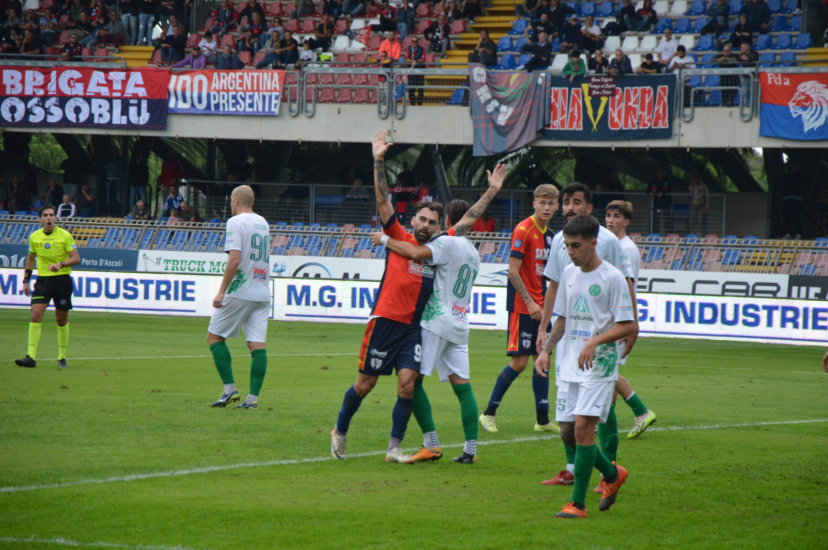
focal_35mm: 158
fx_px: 3619
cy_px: 275
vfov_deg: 8.7
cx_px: 414
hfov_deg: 13.1
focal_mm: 105
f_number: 5.6
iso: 900
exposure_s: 1/500
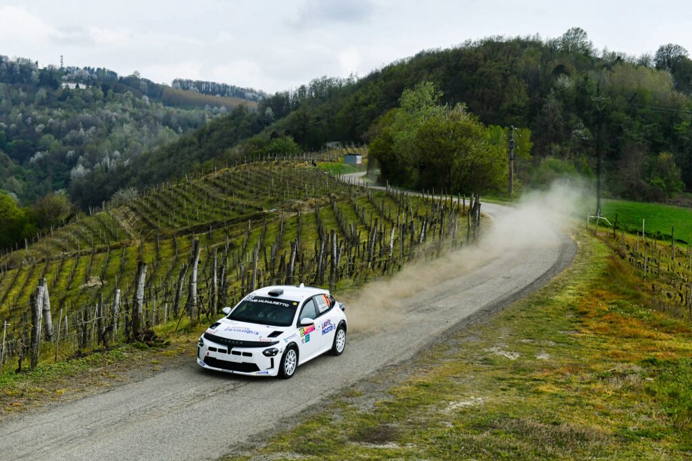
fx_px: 1000
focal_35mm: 52
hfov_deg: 38.2
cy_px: 230
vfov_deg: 26.0
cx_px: 346
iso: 800
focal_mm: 52
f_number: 6.3
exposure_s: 1/4000
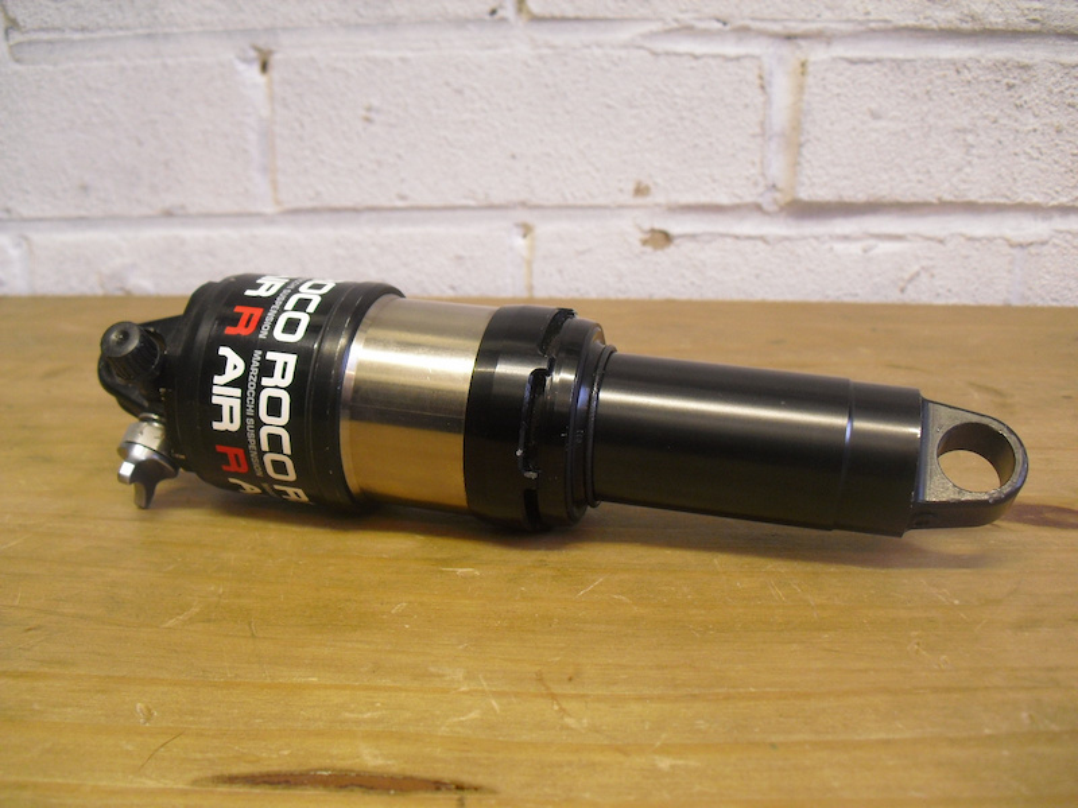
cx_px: 539
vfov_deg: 39.7
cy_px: 404
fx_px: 1121
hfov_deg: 51.4
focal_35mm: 36
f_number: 3.1
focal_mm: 6.3
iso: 200
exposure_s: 1/8
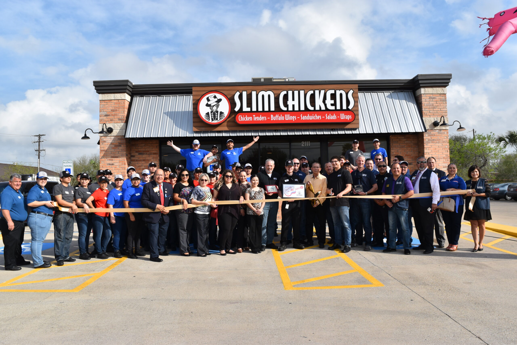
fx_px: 388
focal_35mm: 27
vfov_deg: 47.9
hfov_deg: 67.4
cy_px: 172
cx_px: 258
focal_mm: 18
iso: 200
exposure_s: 1/400
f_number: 10
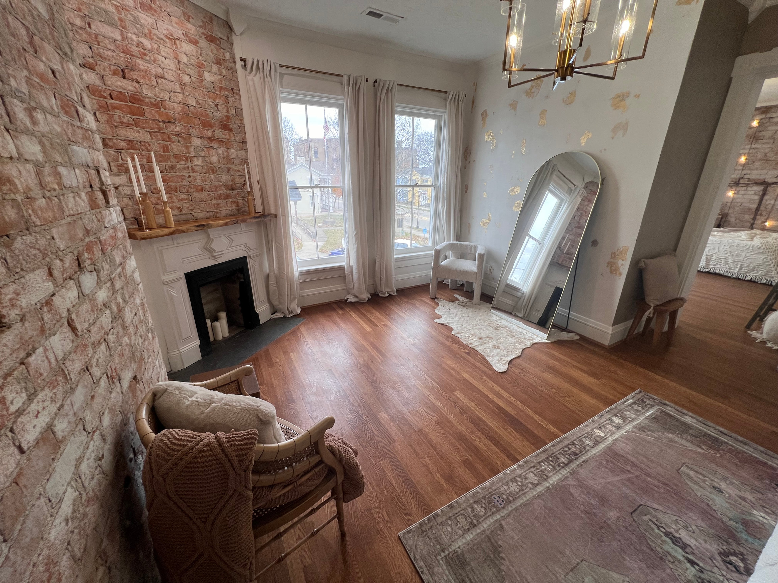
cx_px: 389
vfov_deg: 89.9
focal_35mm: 13
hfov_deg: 106.2
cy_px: 292
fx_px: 292
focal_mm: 1.57
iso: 64
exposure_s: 1/120
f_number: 1.8
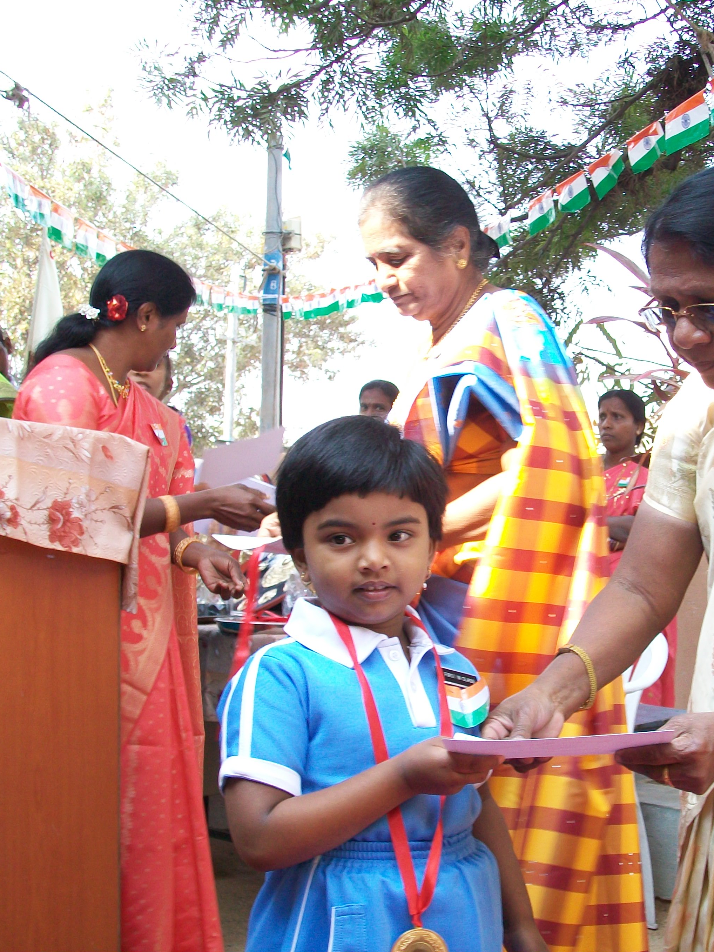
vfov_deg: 35.5
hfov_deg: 26.7
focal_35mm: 54
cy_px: 472
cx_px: 526
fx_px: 1485
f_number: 3.2
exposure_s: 1/60
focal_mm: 7.1
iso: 64
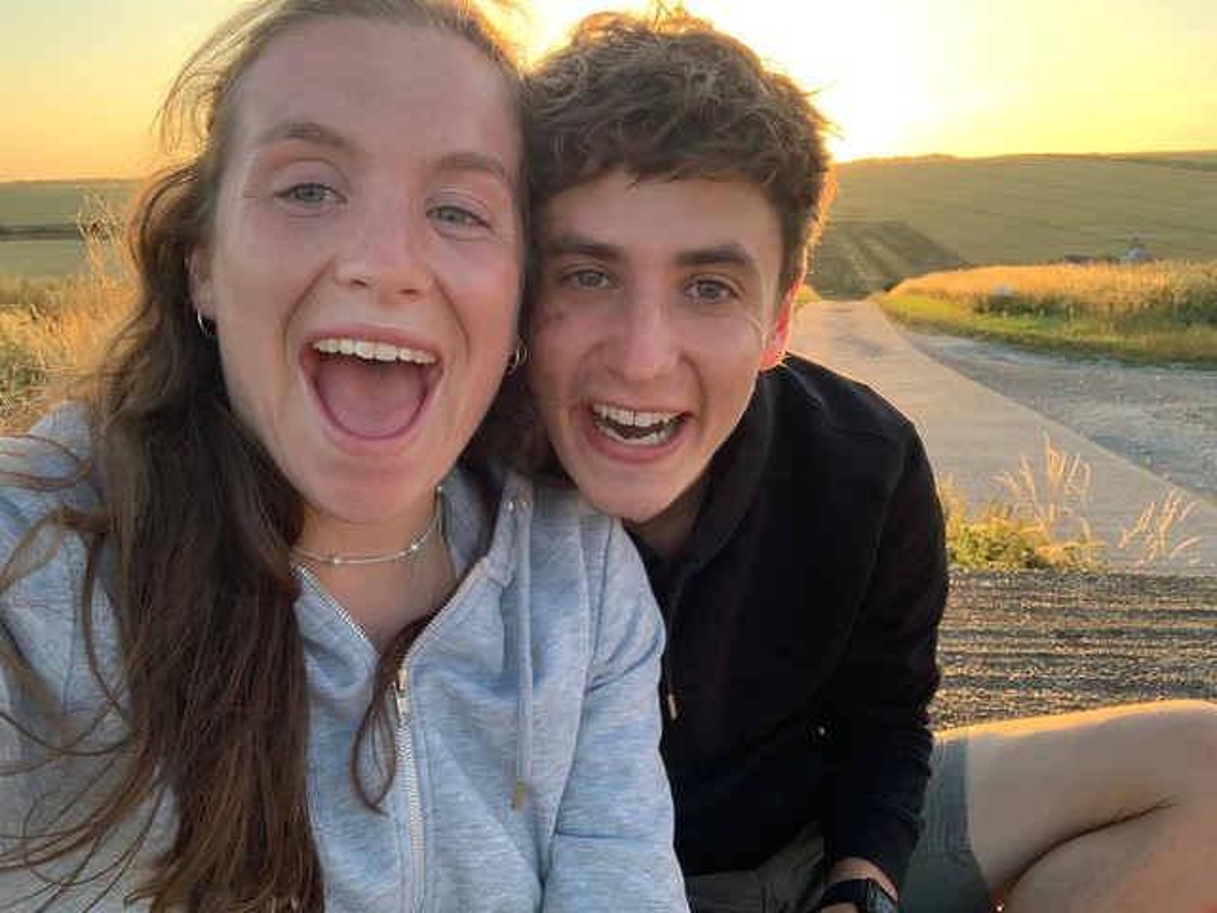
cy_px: 456
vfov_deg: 44.2
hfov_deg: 56.8
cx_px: 608
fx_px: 1125
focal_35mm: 32
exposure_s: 1/121
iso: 16
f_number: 2.2
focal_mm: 2.87
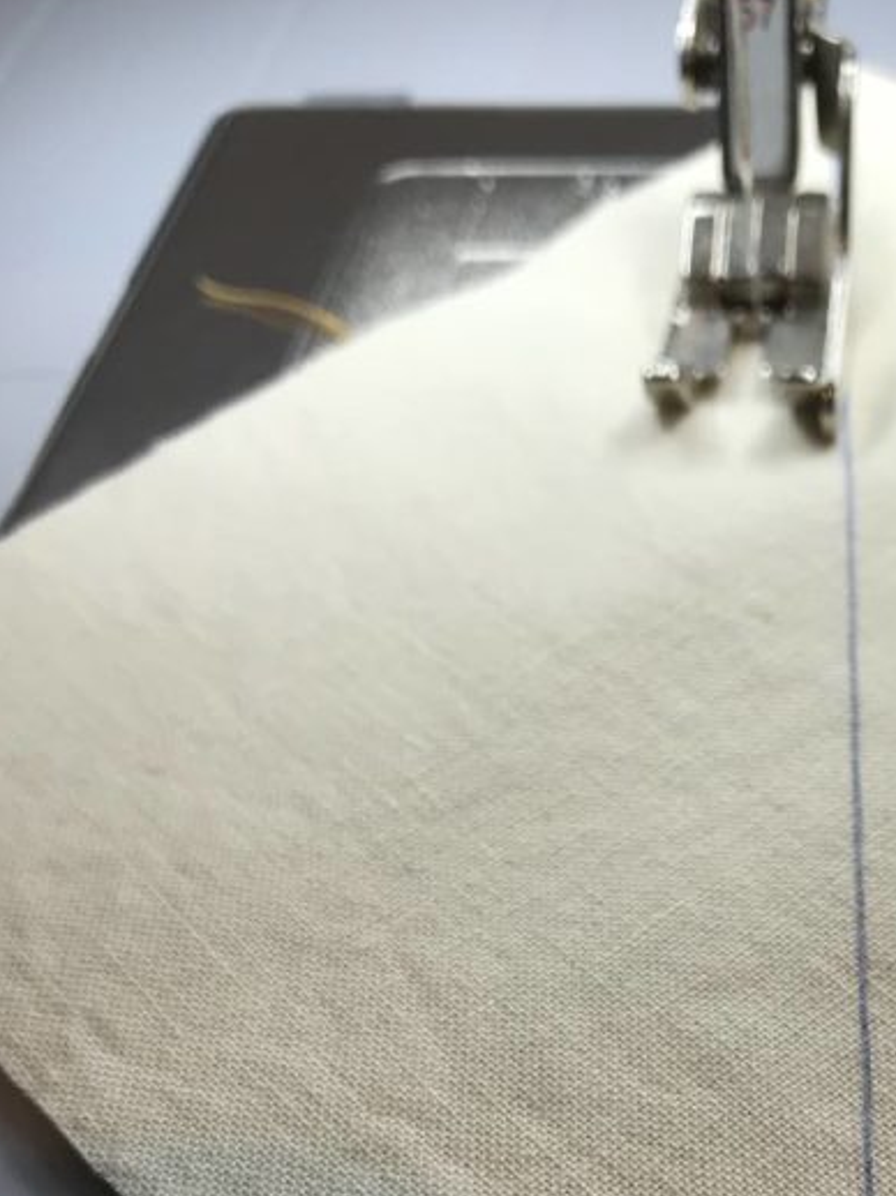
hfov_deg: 26.8
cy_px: 1071
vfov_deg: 34.2
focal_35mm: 53
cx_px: 768
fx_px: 1831
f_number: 1.8
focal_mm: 3.99
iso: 25
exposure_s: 1/60
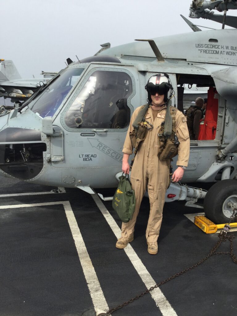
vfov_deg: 58.4
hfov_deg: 45.4
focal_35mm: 31
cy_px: 158
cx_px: 118
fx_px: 283
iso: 25
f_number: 2.4
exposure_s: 1/1235
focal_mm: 3.3
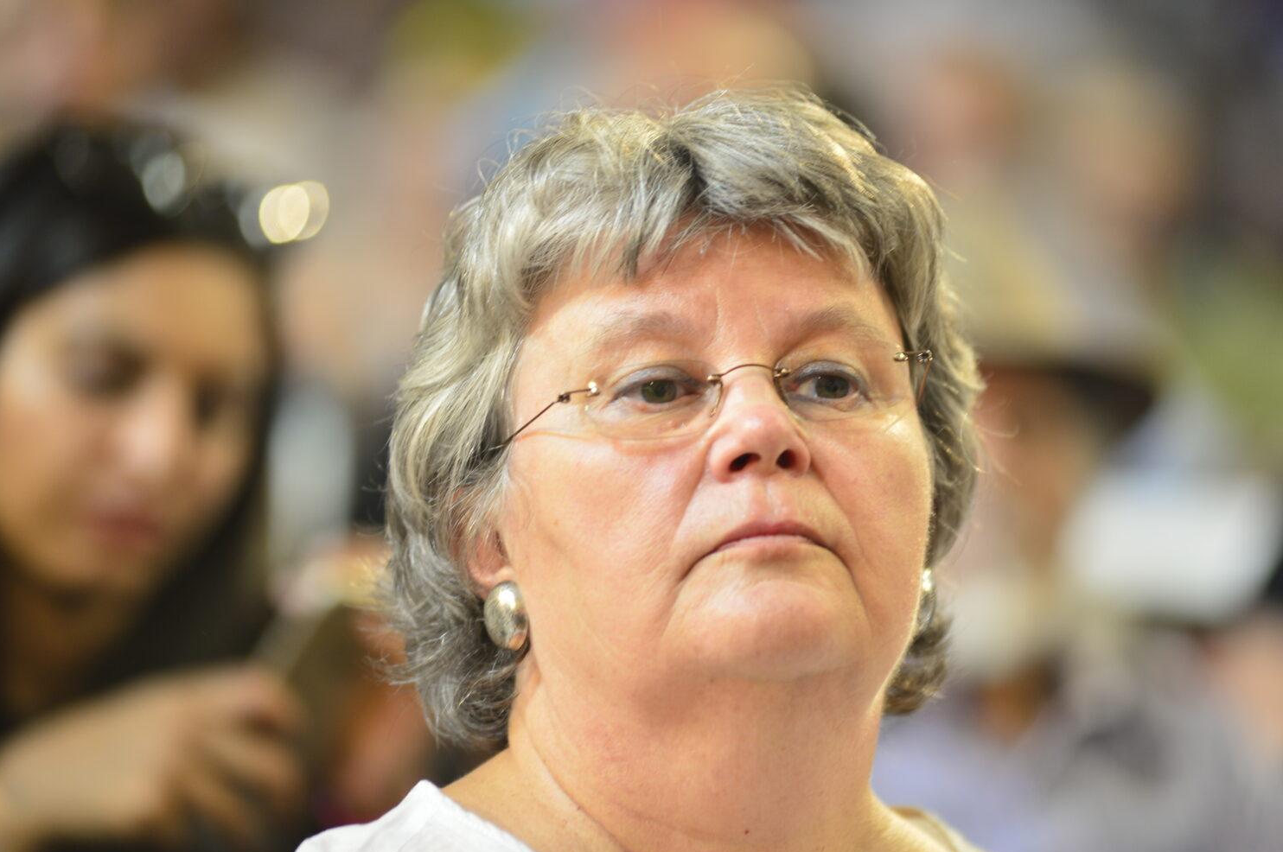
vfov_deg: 6.6
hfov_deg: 10.0
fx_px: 7369
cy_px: 427
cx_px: 661
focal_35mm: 207
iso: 640
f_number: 2.8
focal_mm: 200
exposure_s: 1/60
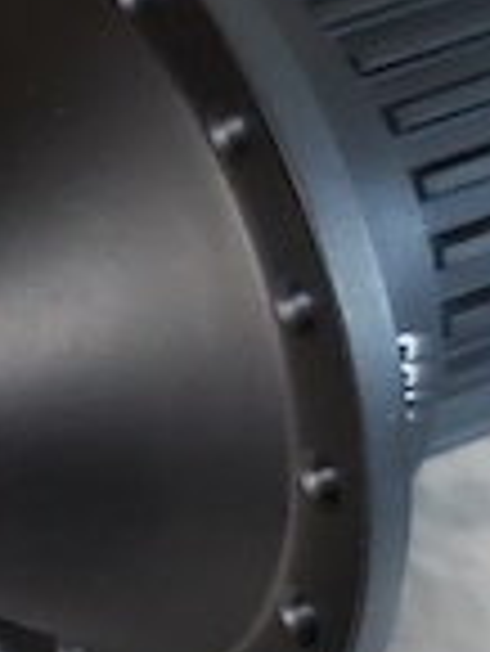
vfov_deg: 13.7
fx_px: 2695
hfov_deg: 9.6
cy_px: 540
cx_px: -530
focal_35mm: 143
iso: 640
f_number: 1.5
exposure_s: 1/40
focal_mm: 4.3
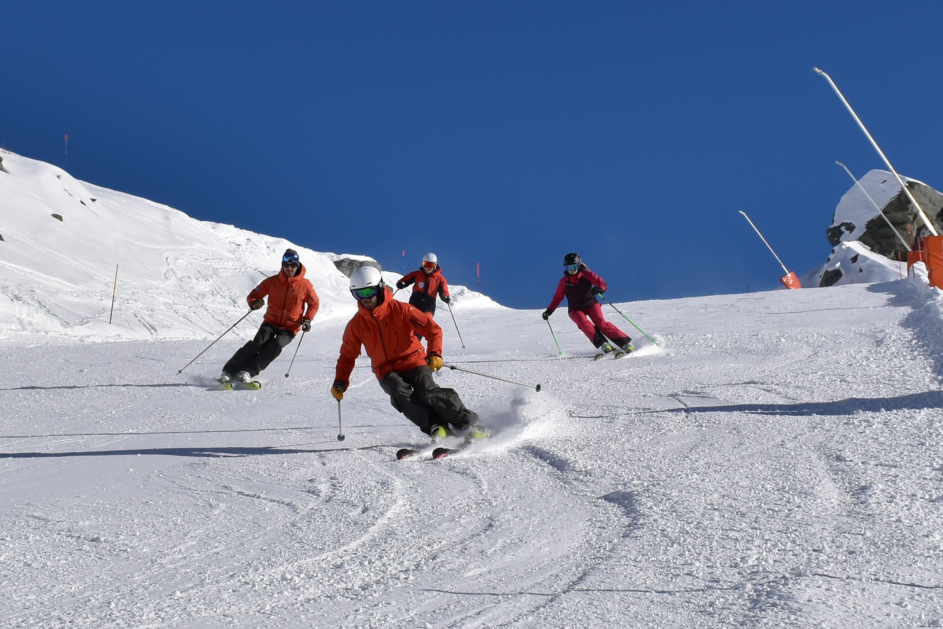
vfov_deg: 36.9
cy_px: 314
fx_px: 943
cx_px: 472
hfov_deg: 53.1
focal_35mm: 36
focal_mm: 24
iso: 100
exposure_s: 1/500
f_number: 11
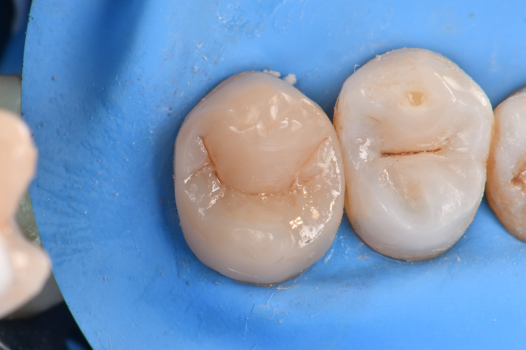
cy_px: 175
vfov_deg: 8.7
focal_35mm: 157
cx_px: 263
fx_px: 2293
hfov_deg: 13.1
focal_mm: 105
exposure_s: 1/160
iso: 200
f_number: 32
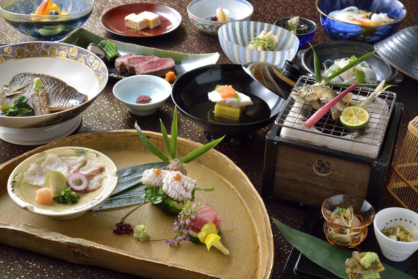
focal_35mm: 58
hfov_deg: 34.5
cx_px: 209
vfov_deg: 23.4
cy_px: 140
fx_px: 674
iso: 200
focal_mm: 58
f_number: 18
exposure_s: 1/80
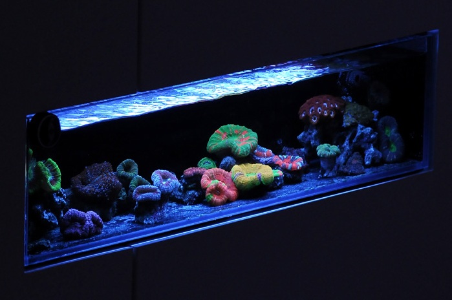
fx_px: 1975
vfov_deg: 8.7
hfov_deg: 13.1
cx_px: 226
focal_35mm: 158
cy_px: 150
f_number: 7.1
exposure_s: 1/125
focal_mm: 105
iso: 800
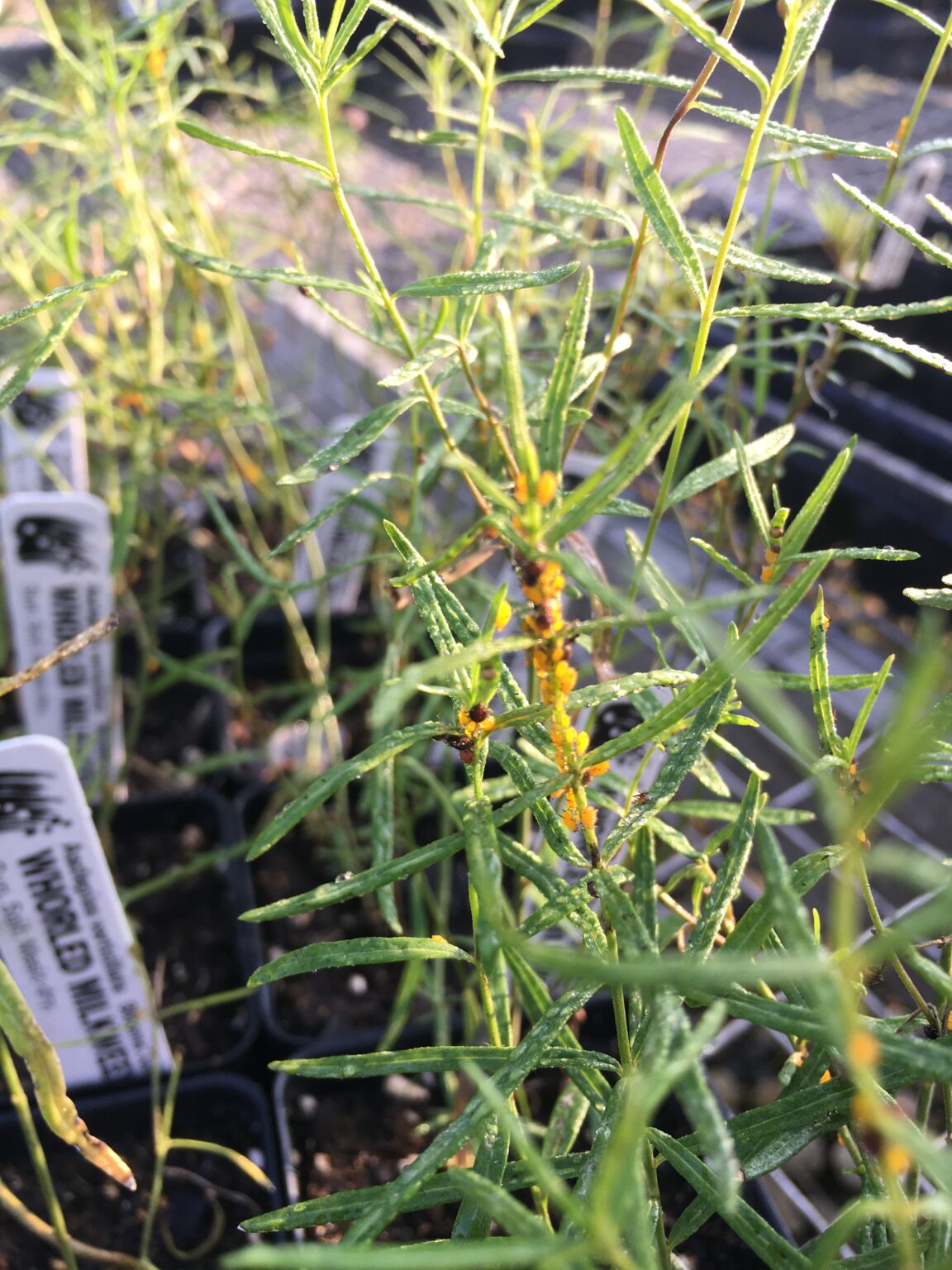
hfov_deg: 48.2
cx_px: 476
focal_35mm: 29
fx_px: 1063
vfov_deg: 61.7
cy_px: 635
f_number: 2.2
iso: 25
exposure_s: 1/123
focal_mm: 4.15
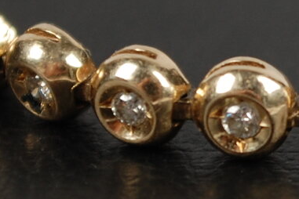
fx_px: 3234
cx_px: 366
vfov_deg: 3.5
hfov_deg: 5.3
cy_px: 61
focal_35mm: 389
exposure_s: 1/125
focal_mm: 55
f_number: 5.6
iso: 220
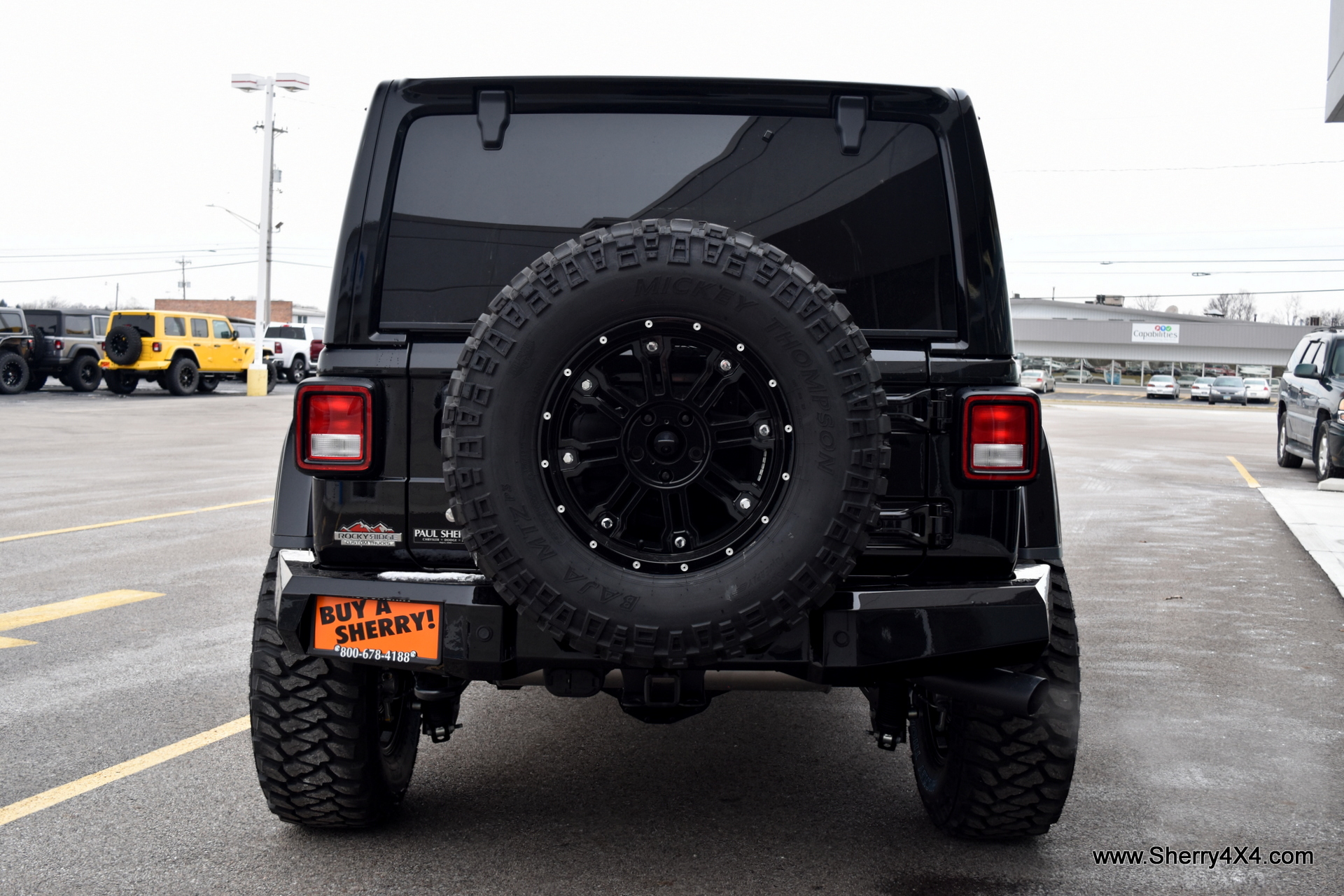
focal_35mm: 36
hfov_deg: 53.1
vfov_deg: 36.9
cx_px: 672
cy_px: 448
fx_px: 1344
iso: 400
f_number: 5.6
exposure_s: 1/125
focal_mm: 24
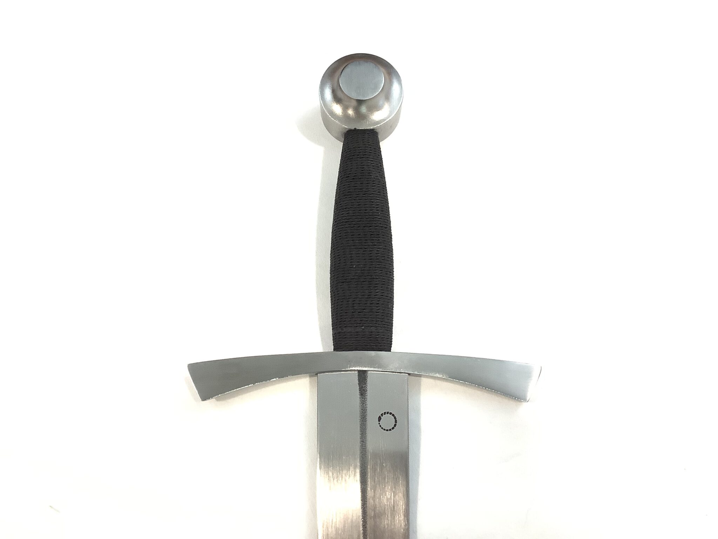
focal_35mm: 31
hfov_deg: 58.4
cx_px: 359
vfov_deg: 45.4
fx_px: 643
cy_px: 270
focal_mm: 3.3
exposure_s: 1/60
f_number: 2.4
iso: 250
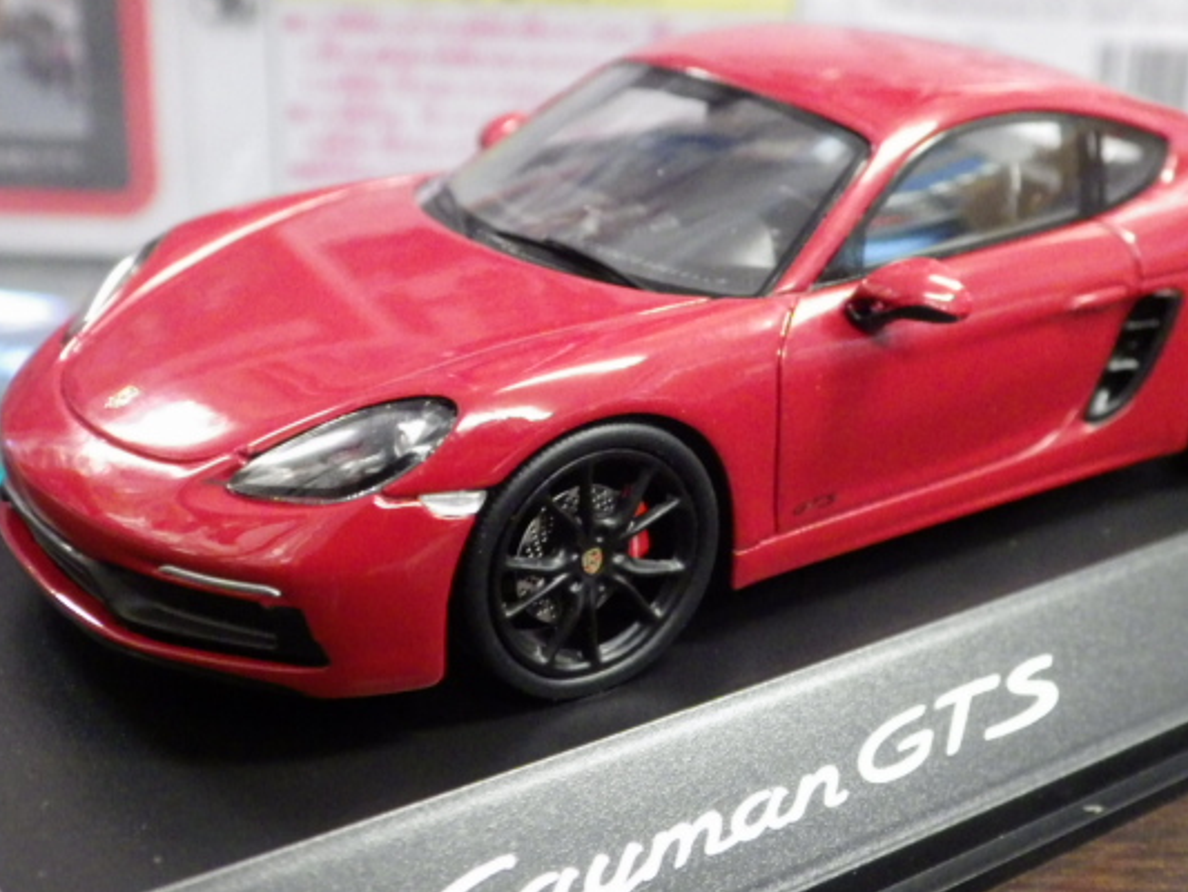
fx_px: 2060
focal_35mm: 60
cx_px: 689
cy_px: 395
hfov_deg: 32.1
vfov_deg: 24.4
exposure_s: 1/25
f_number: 3.8
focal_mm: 9
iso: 1600
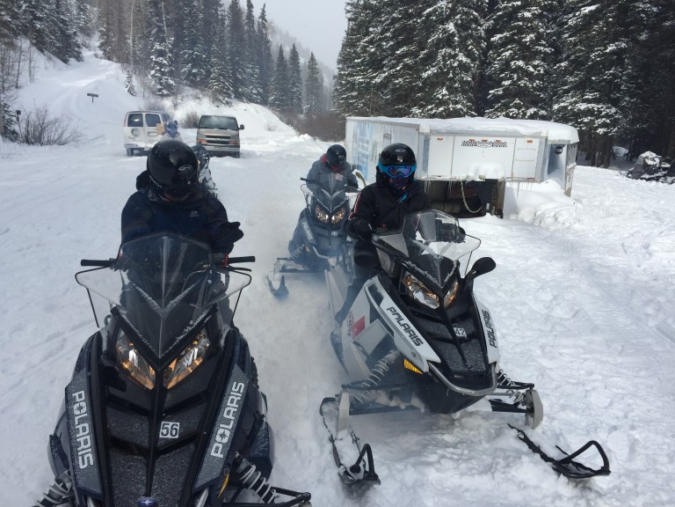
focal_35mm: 29
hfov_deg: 61.7
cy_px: 254
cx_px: 338
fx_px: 565
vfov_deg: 48.2
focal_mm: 4.15
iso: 32
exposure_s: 1/2083
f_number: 2.2
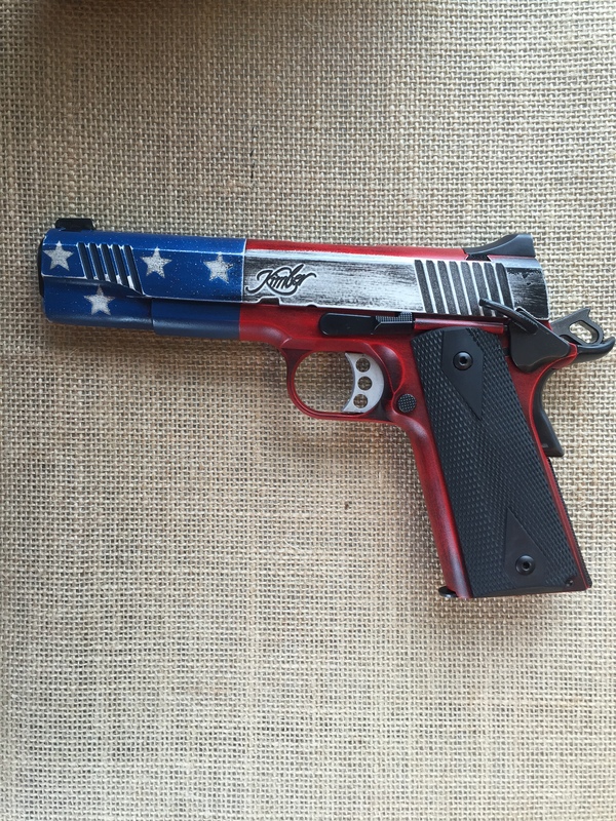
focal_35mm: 29
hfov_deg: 48.2
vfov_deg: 61.7
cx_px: 308
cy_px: 410
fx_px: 688
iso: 50
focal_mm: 4.15
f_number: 2.2
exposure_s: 1/120
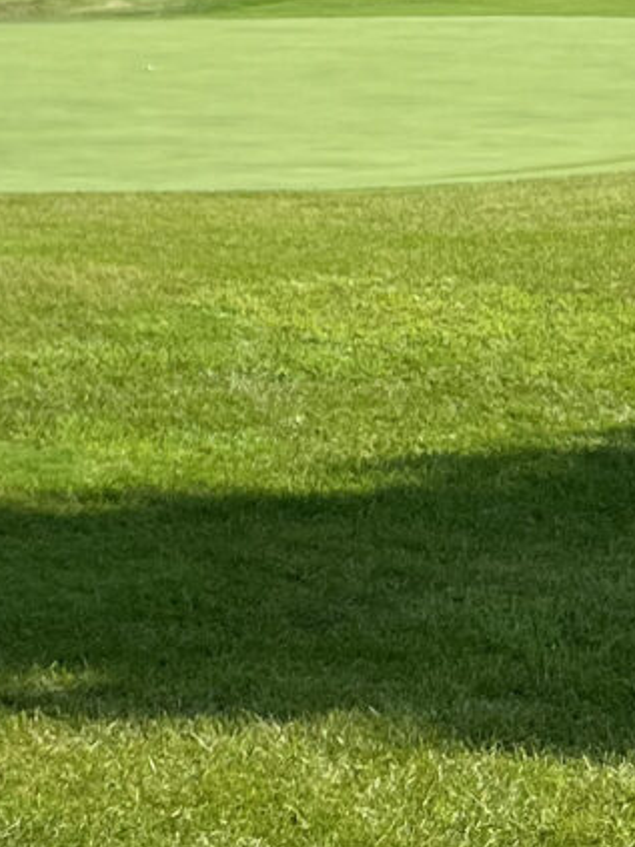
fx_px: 3083
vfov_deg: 15.3
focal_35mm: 126
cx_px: -763
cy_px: -42
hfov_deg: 10.5
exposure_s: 1/4444
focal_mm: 5.7
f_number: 1.5
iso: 50
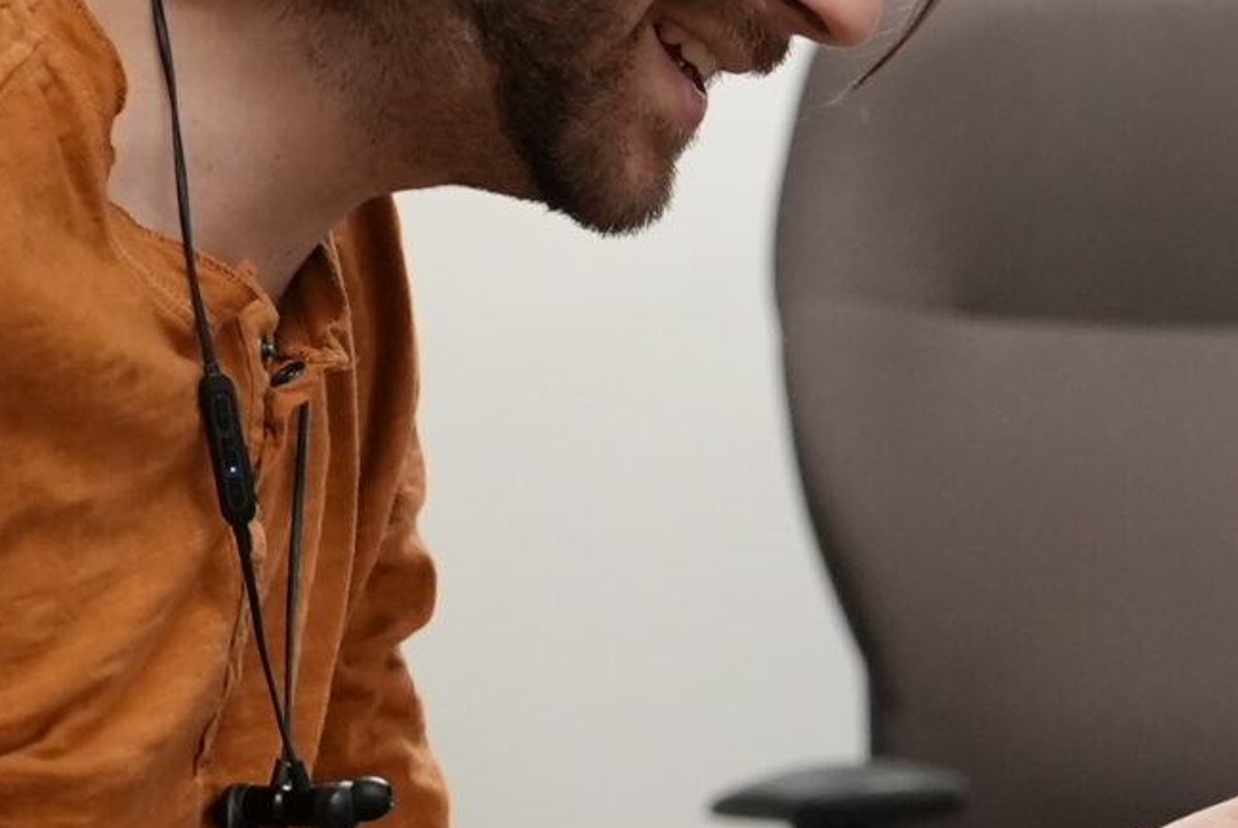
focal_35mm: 209
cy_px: 958
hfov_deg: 9.7
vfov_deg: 6.5
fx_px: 7194
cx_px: 1333
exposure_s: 1/160
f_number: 4
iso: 3200
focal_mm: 53
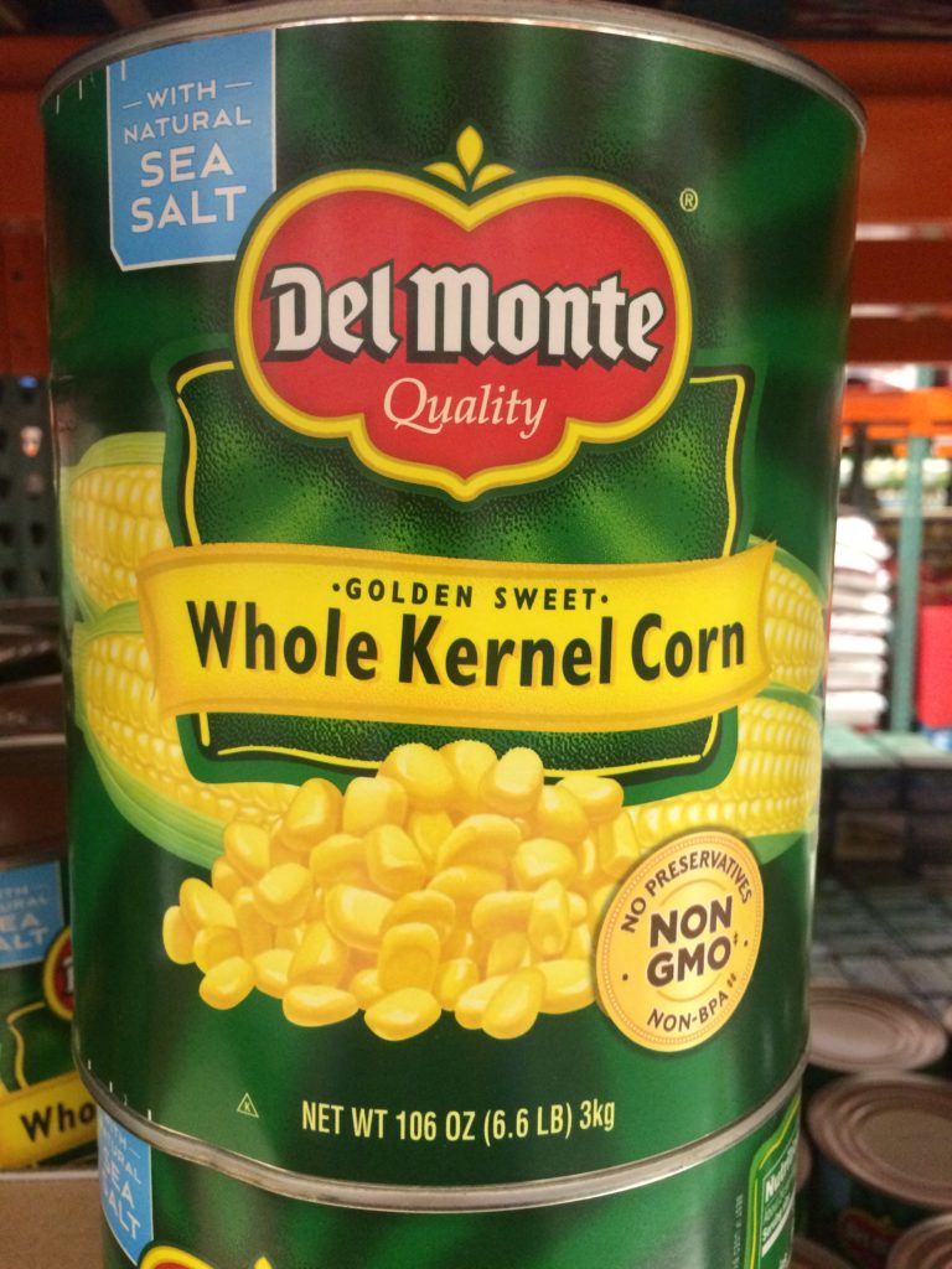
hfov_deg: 48.2
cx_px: 476
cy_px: 634
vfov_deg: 61.7
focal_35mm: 29
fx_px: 1063
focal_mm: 4.15
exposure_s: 1/30
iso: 250
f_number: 2.2
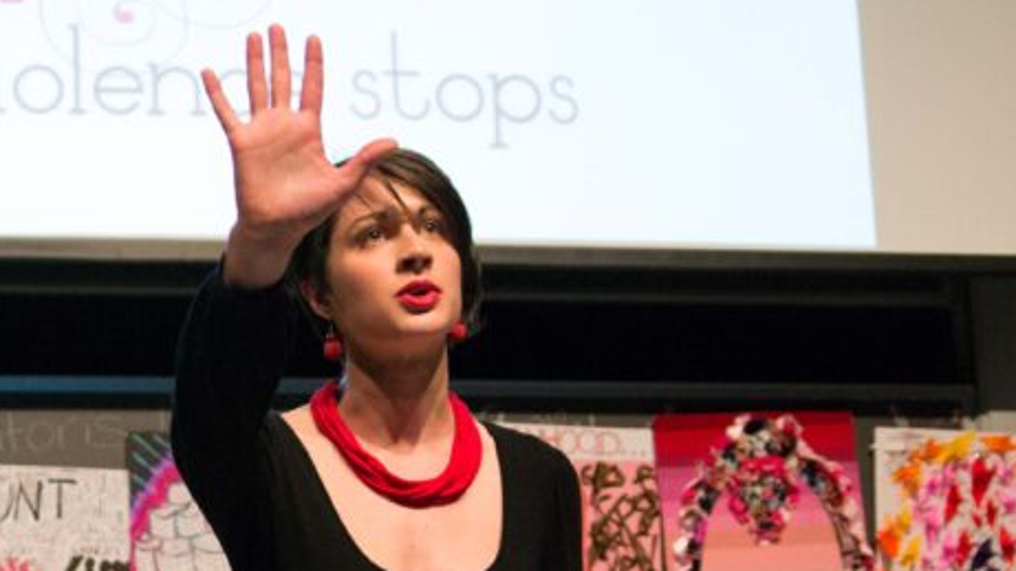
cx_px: 150
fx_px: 2235
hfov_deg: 25.0
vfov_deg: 14.4
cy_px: 536
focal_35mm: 83
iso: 3200
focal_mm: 28
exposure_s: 1/200
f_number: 2.8
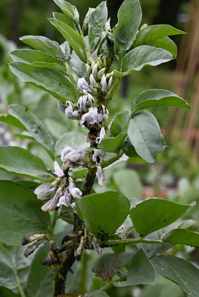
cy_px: 148
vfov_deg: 39.6
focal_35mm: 50
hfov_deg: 27.0
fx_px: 414
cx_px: 100
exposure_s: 1/250
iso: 200
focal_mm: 50
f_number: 5.6
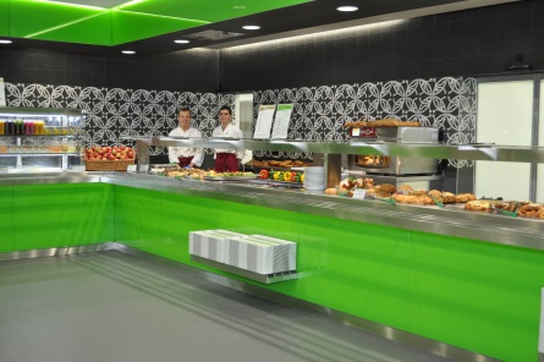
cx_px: 272
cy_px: 181
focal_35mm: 44
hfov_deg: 45.0
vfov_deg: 30.8
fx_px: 657
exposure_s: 1/60
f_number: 4.5
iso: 800
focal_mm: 29
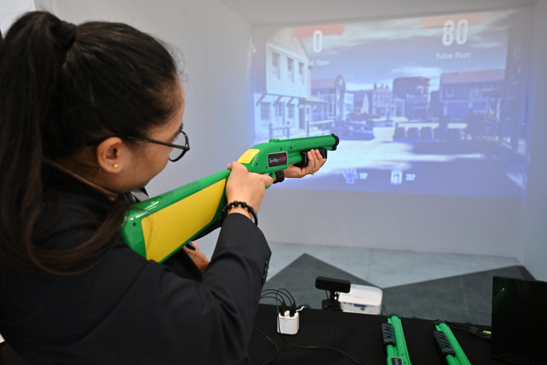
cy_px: 182
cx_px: 274
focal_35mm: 30
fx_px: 448
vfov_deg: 44.3
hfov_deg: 62.8
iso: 3200
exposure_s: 1/271
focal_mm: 29.5
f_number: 4.5
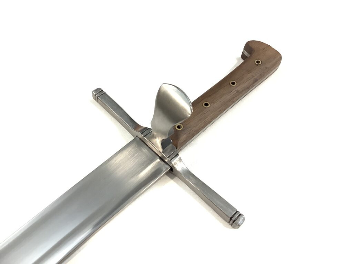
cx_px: 176
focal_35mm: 31
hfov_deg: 58.4
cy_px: 132
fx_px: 316
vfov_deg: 45.4
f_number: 2.4
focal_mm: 3.3
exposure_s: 1/60
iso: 200
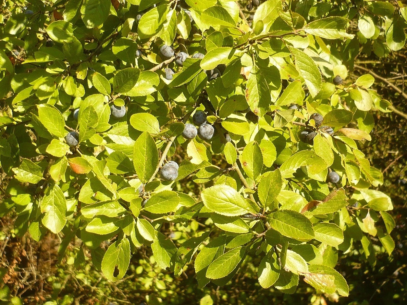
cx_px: 204
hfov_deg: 52.6
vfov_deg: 40.7
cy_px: 152
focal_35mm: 35
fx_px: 412
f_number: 2.8
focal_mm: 5.8
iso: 100
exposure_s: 1/500
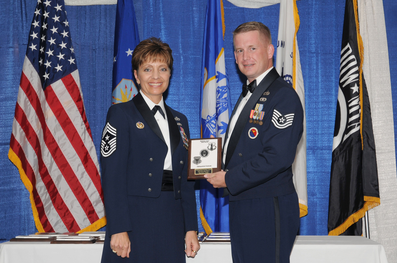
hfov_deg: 26.0
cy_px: 132
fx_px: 859
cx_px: 198
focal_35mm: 78
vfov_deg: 17.4
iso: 200
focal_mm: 52
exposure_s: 1/60
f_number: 4.5
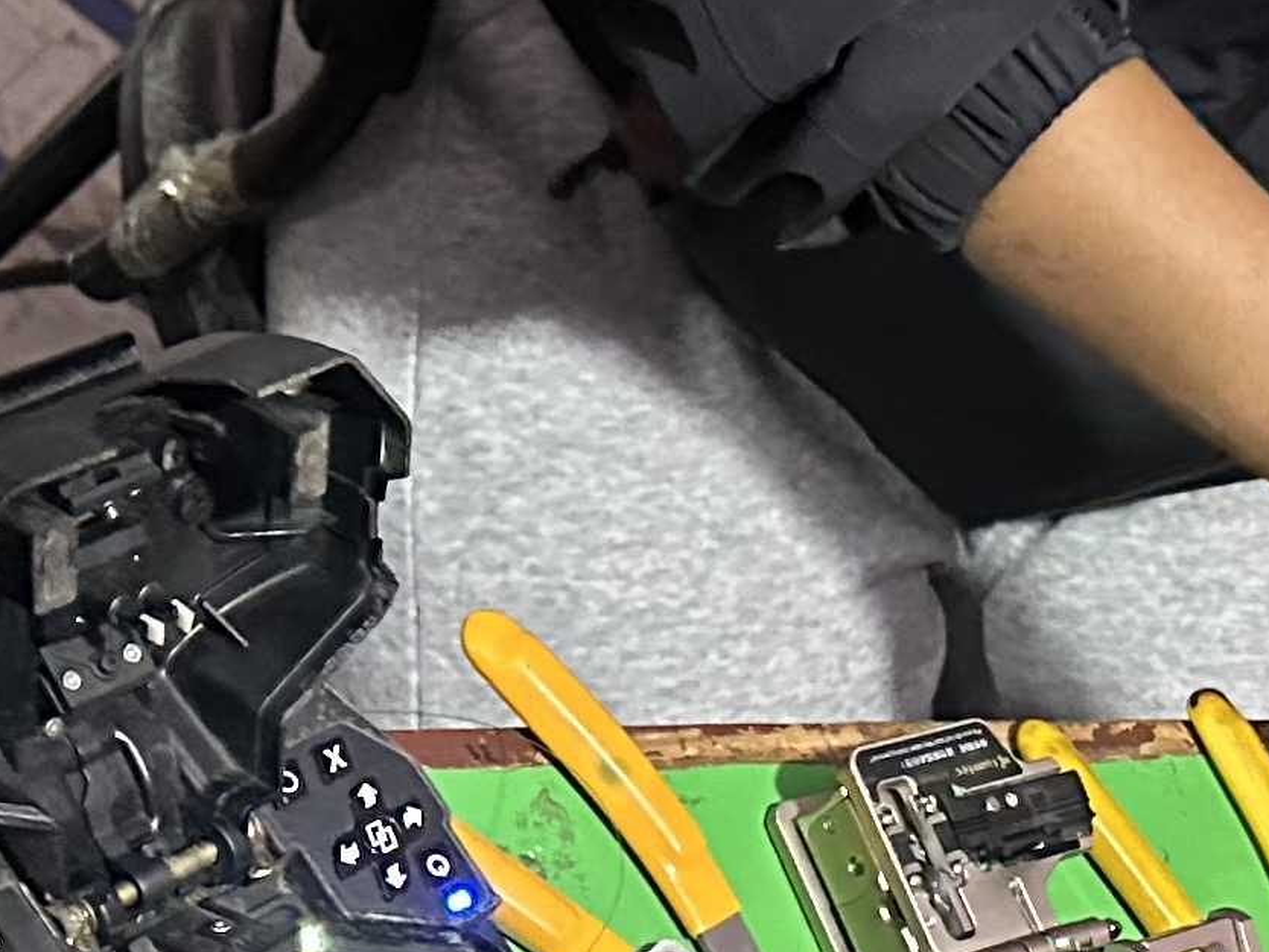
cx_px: 1236
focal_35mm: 116
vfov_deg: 12.7
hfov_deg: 16.6
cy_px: 786
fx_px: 4254
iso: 800
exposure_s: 1/33
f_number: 1.78
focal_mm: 6.86
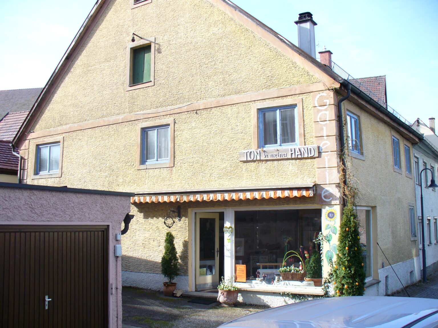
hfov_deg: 50.1
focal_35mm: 37
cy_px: 164
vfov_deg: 38.7
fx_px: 468
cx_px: 219
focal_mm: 6.1
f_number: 2.8
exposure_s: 1/400
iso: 80
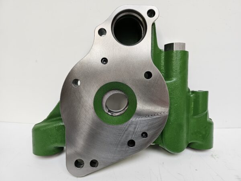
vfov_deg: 58.9
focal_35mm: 23
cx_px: 120
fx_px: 160
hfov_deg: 73.9
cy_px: 90
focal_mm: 6.3
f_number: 1.7
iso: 100
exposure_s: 1/100
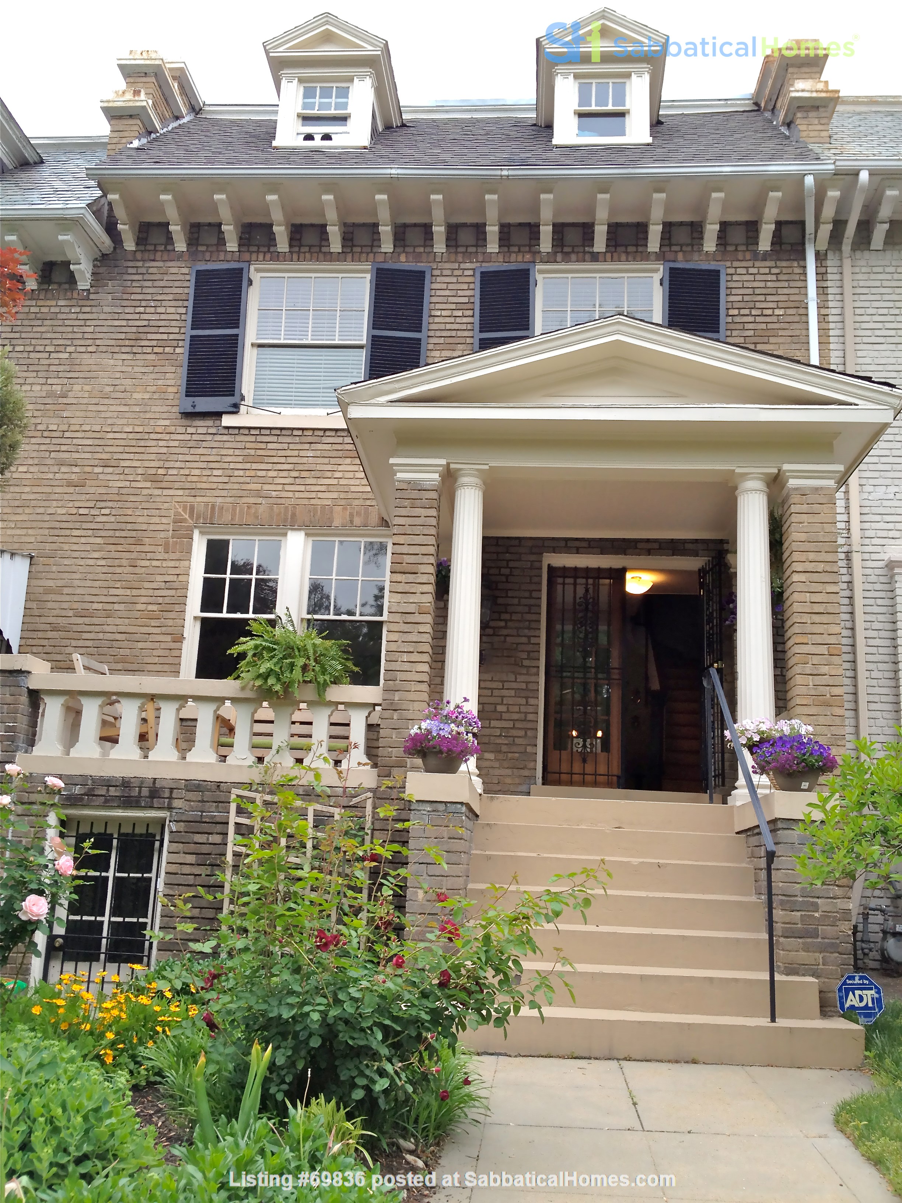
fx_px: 1216
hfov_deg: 40.7
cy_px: 602
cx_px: 451
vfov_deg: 52.6
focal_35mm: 35
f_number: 2.4
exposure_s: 1/120
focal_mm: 4.28
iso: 64
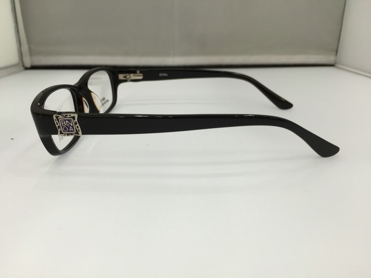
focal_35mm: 29
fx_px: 311
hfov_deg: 61.7
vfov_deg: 48.2
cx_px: 186
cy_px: 139
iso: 32
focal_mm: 4.15
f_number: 2.2
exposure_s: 1/50
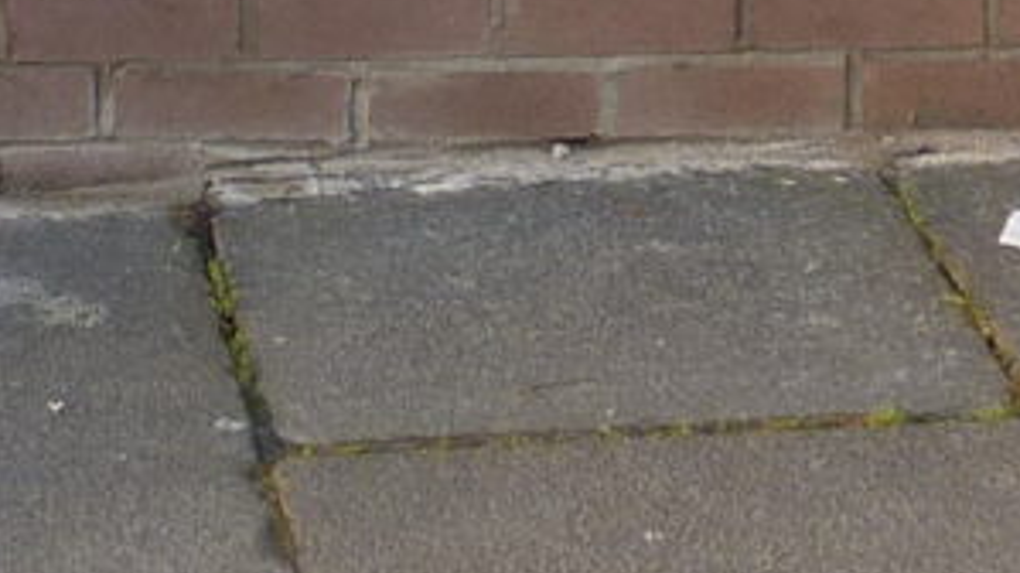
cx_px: 3
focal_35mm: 190
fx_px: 5137
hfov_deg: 11.2
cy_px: -508
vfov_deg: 6.2
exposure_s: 1/80
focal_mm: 4.7
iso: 80
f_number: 3.4
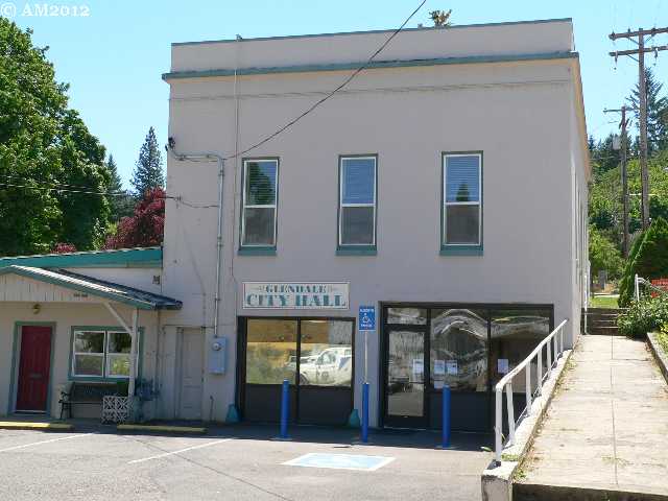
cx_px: 334
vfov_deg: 28.6
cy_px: 250
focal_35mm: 51
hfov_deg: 37.5
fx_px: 984
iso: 80
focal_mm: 8.5
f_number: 4
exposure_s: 1/320
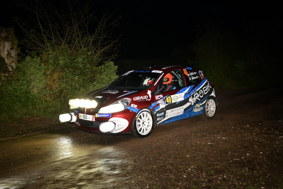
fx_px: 283
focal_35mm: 36
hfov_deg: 53.1
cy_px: 94
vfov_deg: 36.9
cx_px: 142
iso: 250
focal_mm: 24
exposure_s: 1/80
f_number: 3.5
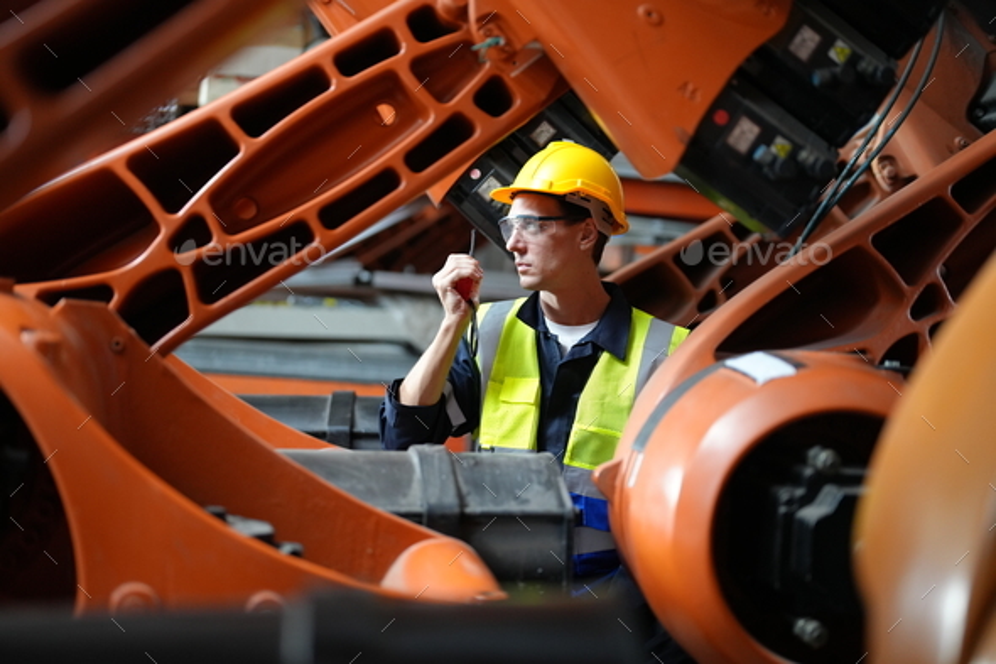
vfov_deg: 27.0
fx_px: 1383
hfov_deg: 39.6
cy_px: 332
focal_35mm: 50
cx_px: 498
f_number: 1.2
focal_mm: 50
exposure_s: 1/546
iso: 1600
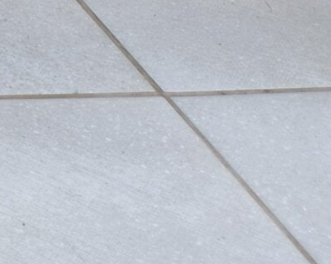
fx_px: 1430
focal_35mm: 146
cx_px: -567
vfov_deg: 8.9
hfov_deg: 10.5
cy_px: -489
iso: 25
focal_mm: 5.4
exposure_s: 1/260
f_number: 1.8
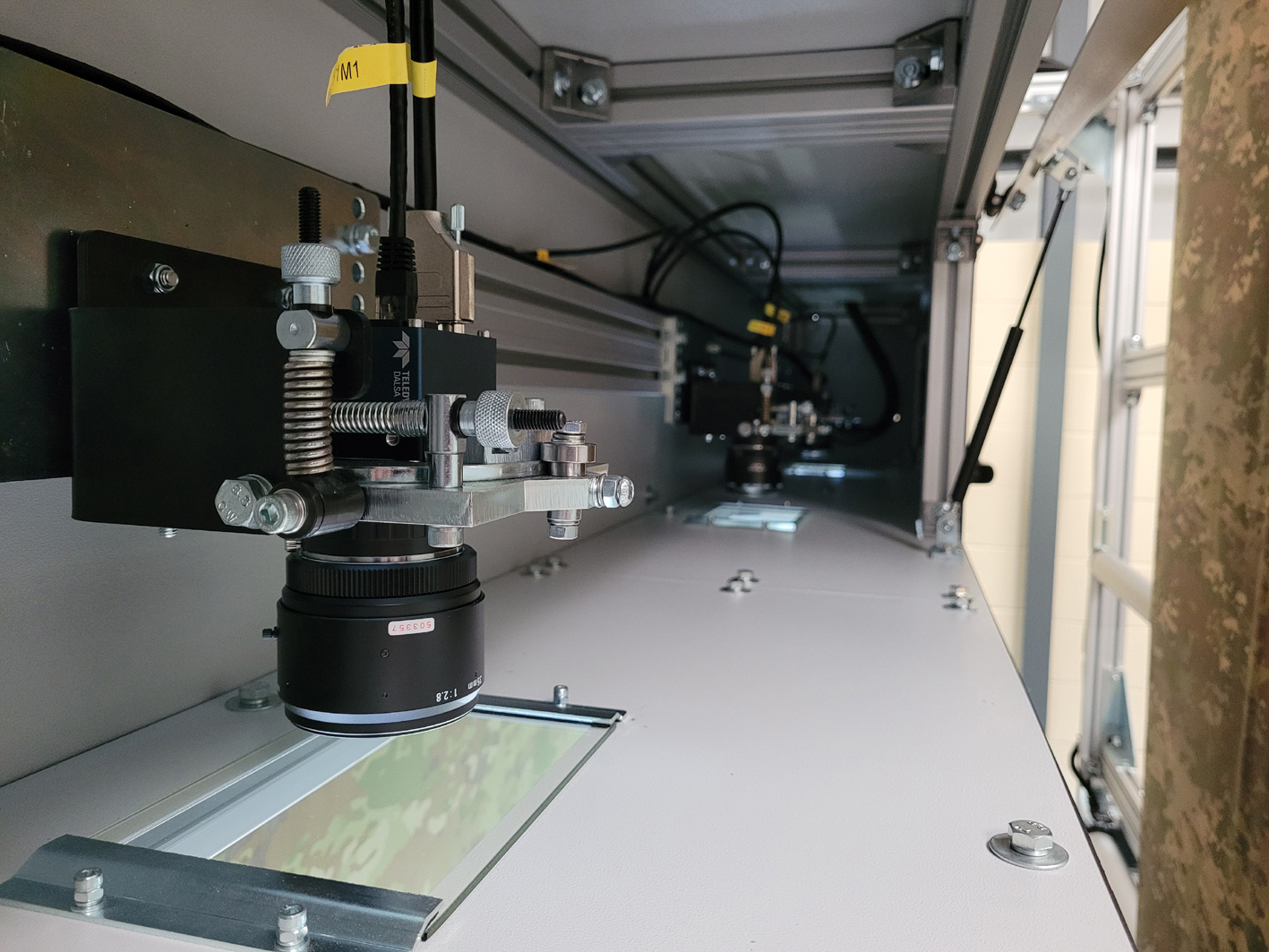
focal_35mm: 26
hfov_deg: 67.3
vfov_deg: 53.1
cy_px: 476
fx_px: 953
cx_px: 634
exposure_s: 1/50
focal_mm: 5.4
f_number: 1.8
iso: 500
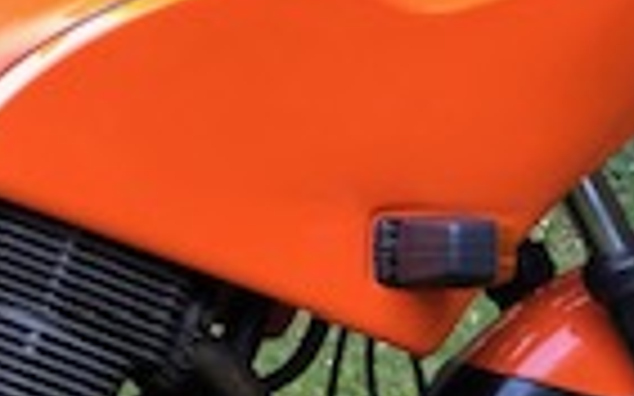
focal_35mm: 135
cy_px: 315
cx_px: -274
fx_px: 2332
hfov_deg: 14.6
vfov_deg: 9.7
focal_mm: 3.99
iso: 32
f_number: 1.8
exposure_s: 1/30
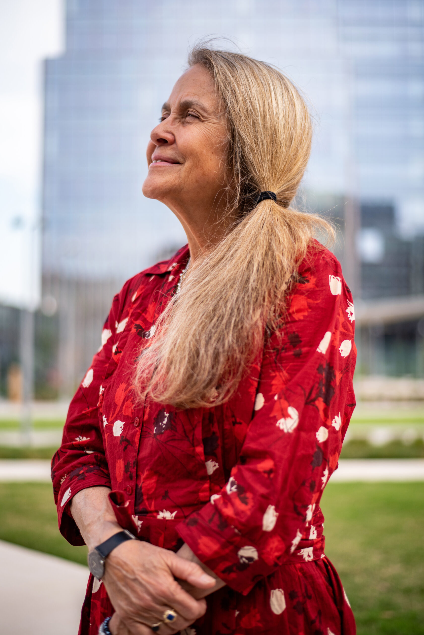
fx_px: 882
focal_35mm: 50
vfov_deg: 39.6
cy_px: 318
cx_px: 212
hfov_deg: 27.0
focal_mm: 50
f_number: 1.8
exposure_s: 1/3200
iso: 160
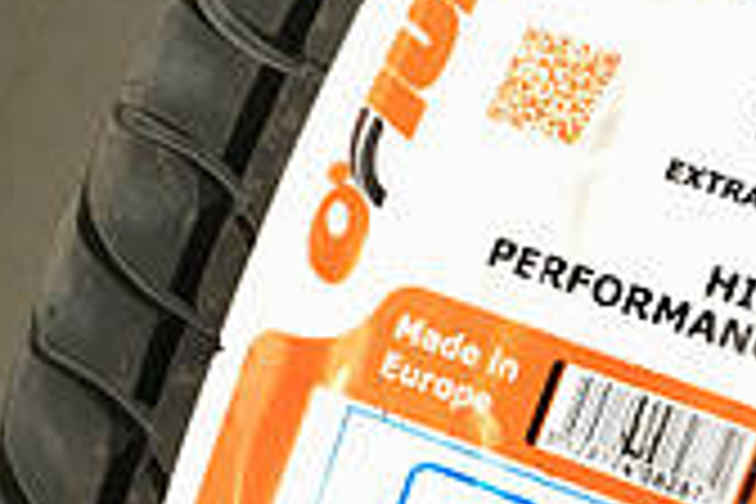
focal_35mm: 90
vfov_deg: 15.0
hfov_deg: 22.0
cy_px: 482
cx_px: 713
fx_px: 1890
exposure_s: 1/33
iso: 100
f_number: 2.2
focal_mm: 4.15
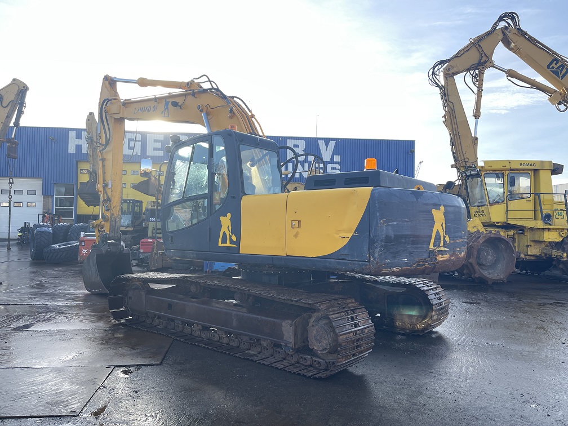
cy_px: 213
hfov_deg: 67.3
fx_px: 427
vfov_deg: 53.1
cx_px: 284
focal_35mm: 26
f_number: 1.6
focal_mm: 5.1
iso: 32
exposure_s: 1/461
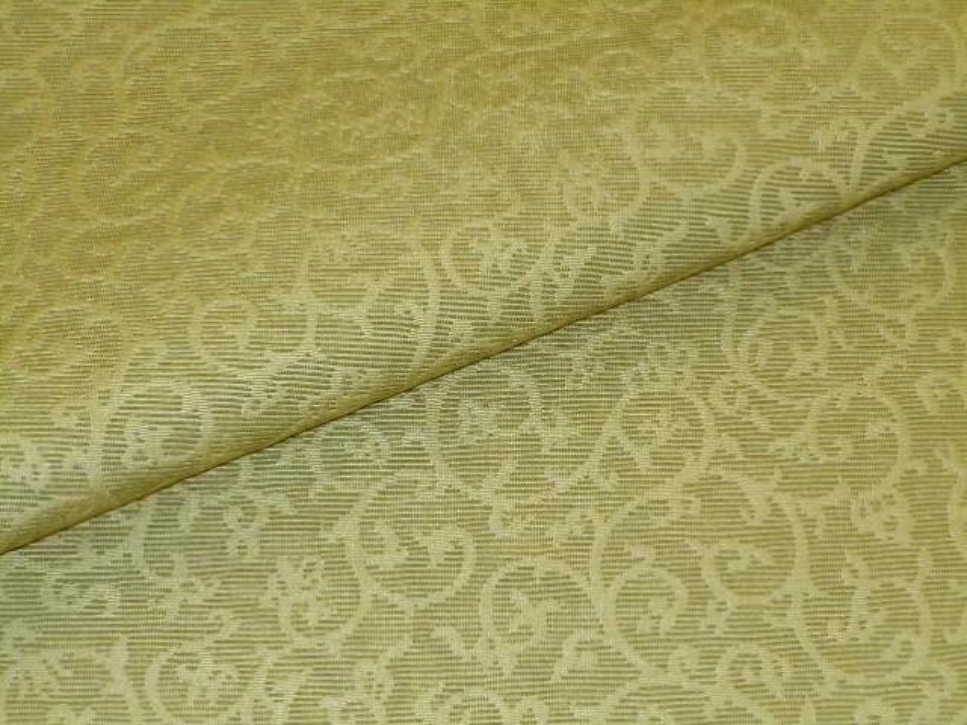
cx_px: 484
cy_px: 362
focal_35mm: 74
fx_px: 2067
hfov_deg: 26.3
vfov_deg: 19.9
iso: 200
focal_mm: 13.2
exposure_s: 1/40
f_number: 5.2
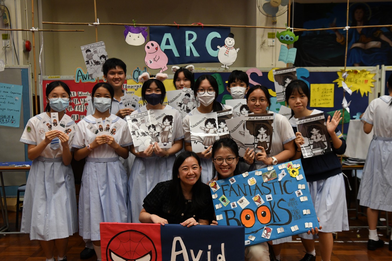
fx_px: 446
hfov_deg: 47.4
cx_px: 190
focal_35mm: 41
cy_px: 152
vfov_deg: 32.6
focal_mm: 35
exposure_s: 1/160
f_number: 5
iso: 2000
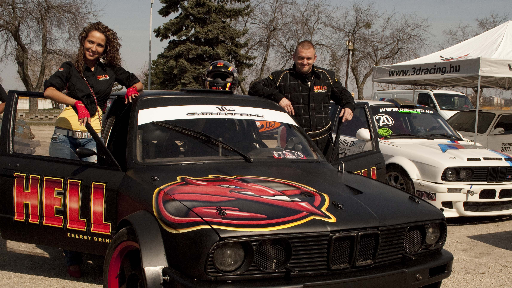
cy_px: 173
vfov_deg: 30.3
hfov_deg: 51.6
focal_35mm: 39
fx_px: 529
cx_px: 274
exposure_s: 1/640
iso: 200
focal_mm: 22
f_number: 13
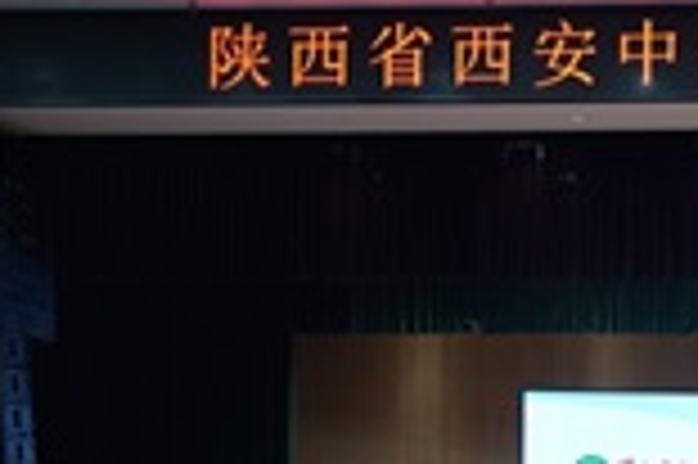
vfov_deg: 15.3
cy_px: 588
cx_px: 844
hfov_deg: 22.1
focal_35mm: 85
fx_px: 1646
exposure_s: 1/80
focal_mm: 31
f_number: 3.2
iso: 640
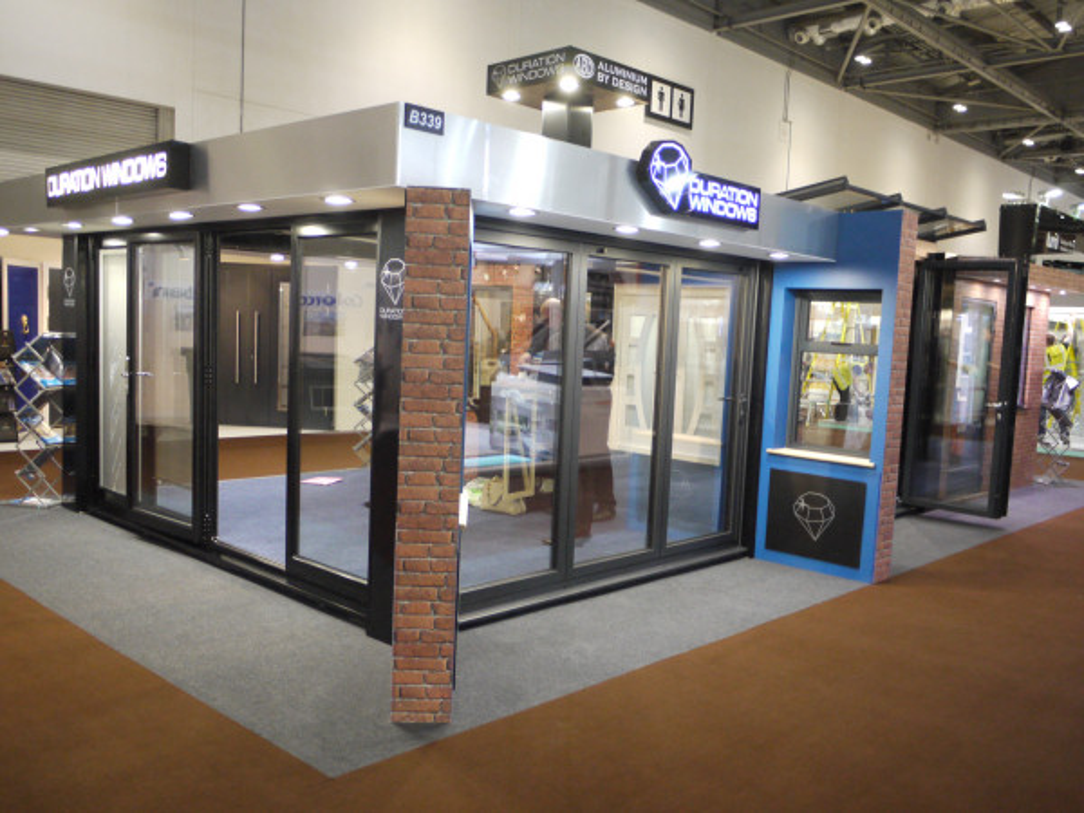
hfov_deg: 63.4
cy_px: 406
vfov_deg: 49.7
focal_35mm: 28
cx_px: 542
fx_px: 877
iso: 800
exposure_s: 1/40
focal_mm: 14
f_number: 3.5
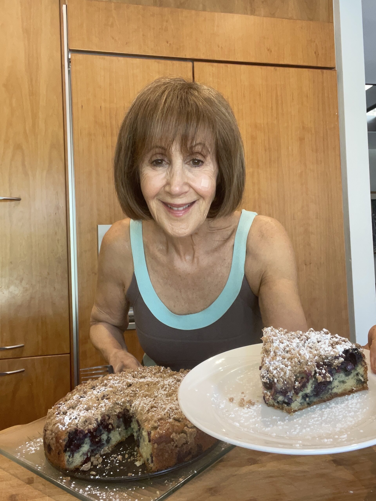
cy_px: 250
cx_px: 188
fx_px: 434
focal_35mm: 30
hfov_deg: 46.8
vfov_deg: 60.0
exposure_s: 1/60
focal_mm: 2.71
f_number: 2.2
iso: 160
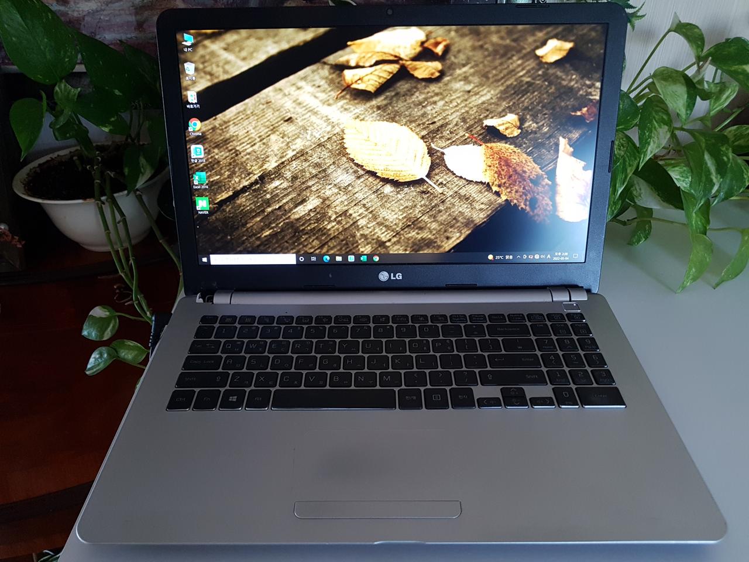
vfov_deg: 53.1
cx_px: 374
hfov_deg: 67.3
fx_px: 563
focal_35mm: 26
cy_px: 281
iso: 200
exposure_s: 1/25
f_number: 1.7
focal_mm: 4.2
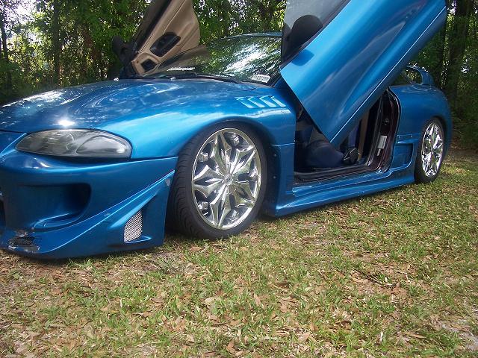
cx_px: 239
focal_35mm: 34
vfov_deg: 41.8
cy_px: 179
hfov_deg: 54.0
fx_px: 469
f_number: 2.7
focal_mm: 5.6
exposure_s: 1/180
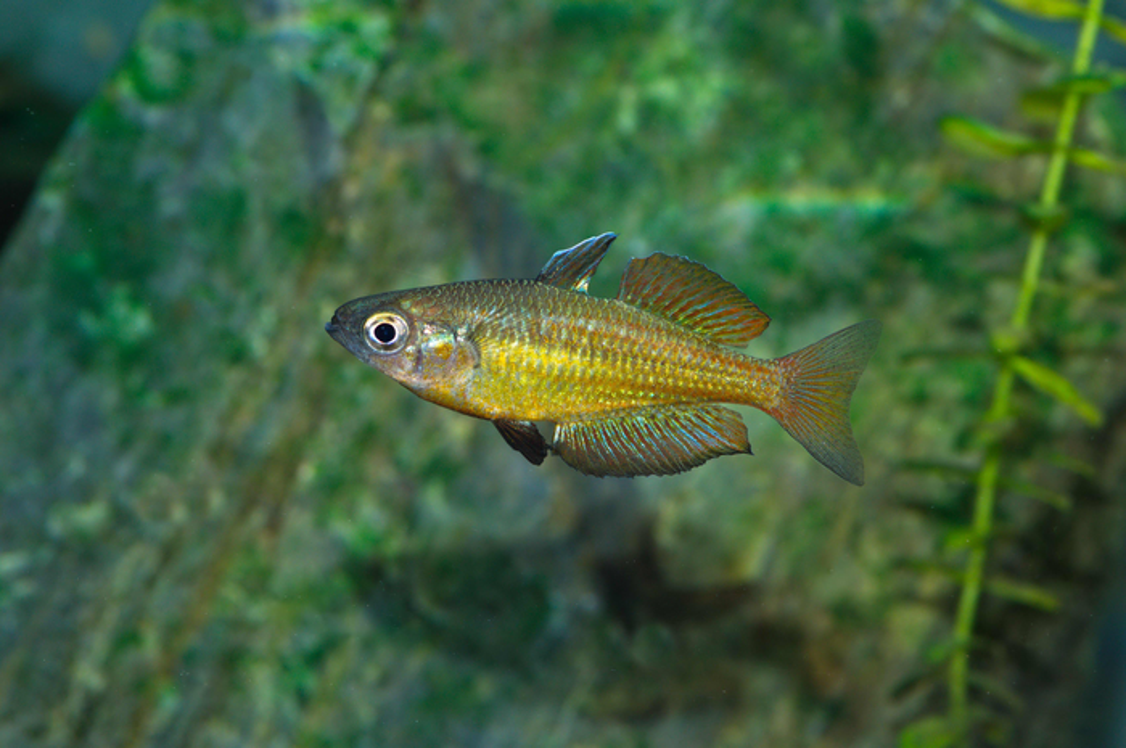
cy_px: 374
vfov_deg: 8.7
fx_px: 4920
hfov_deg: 13.1
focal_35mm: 158
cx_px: 563
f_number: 11
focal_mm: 105
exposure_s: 1/90
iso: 200
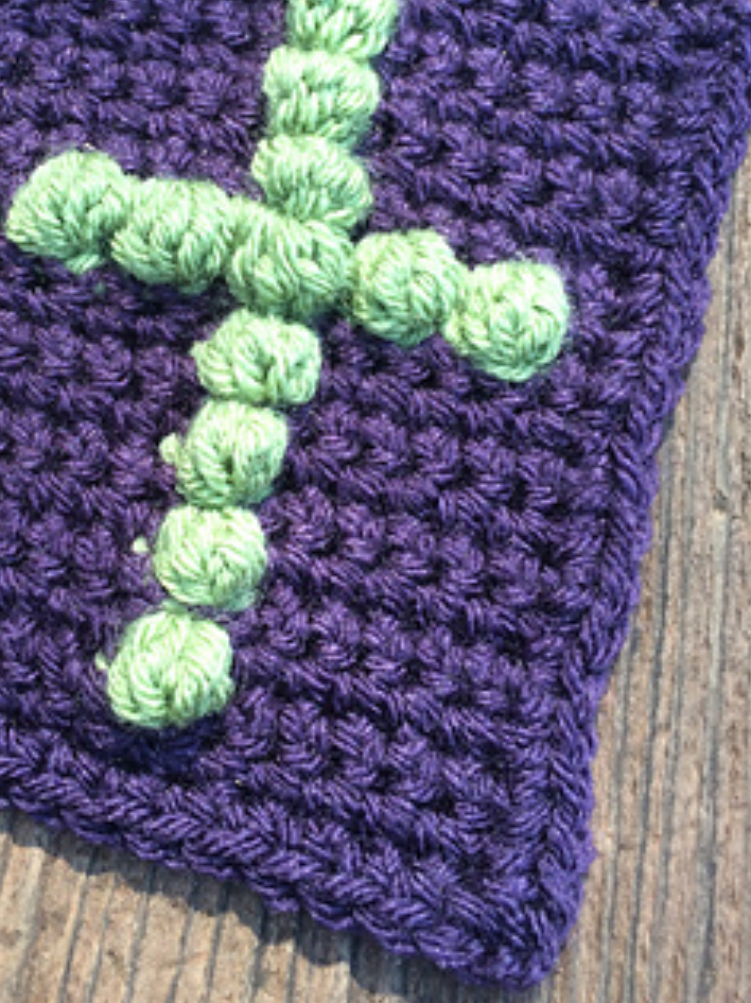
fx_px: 1332
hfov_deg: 31.3
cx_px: 269
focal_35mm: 46
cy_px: 341
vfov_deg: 40.8
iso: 32
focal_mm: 4.15
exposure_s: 1/126
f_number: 2.2
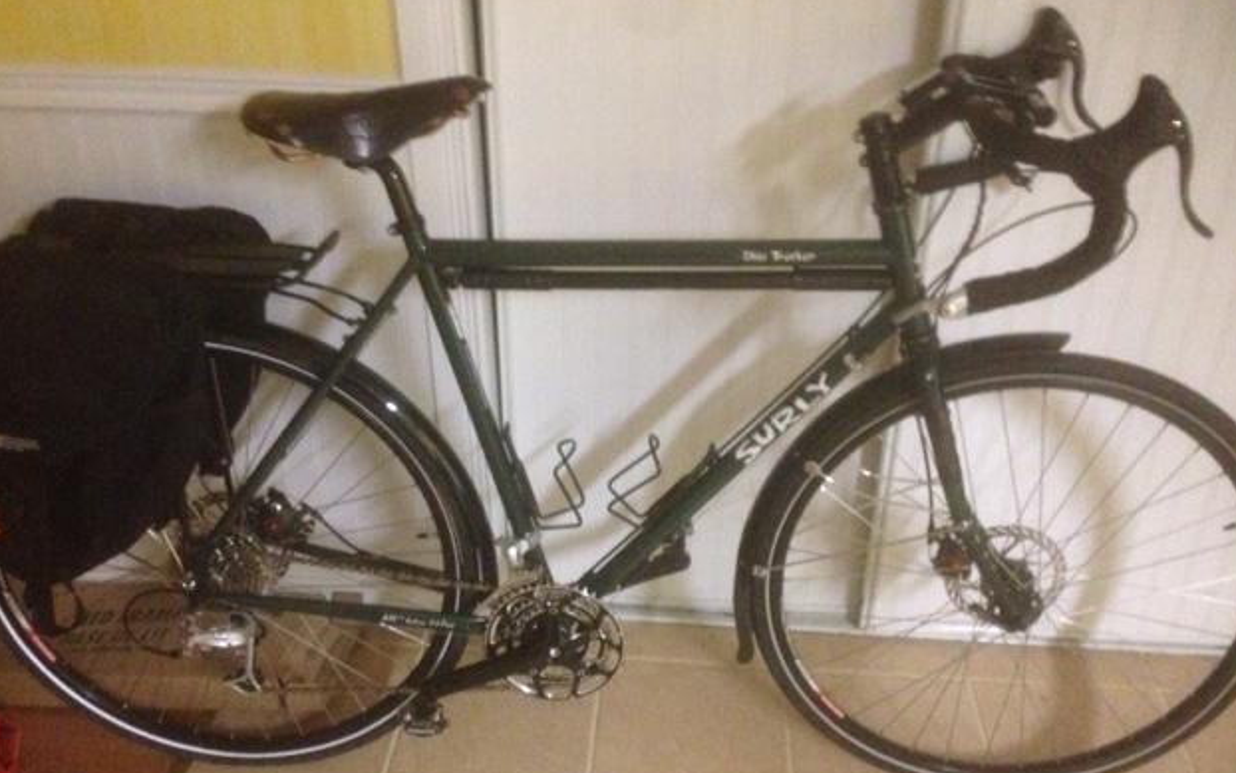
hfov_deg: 54.0
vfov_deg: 35.3
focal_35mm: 36
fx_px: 1213
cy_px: 453
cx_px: 628
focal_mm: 4.12
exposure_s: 1/15
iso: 800
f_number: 2.4
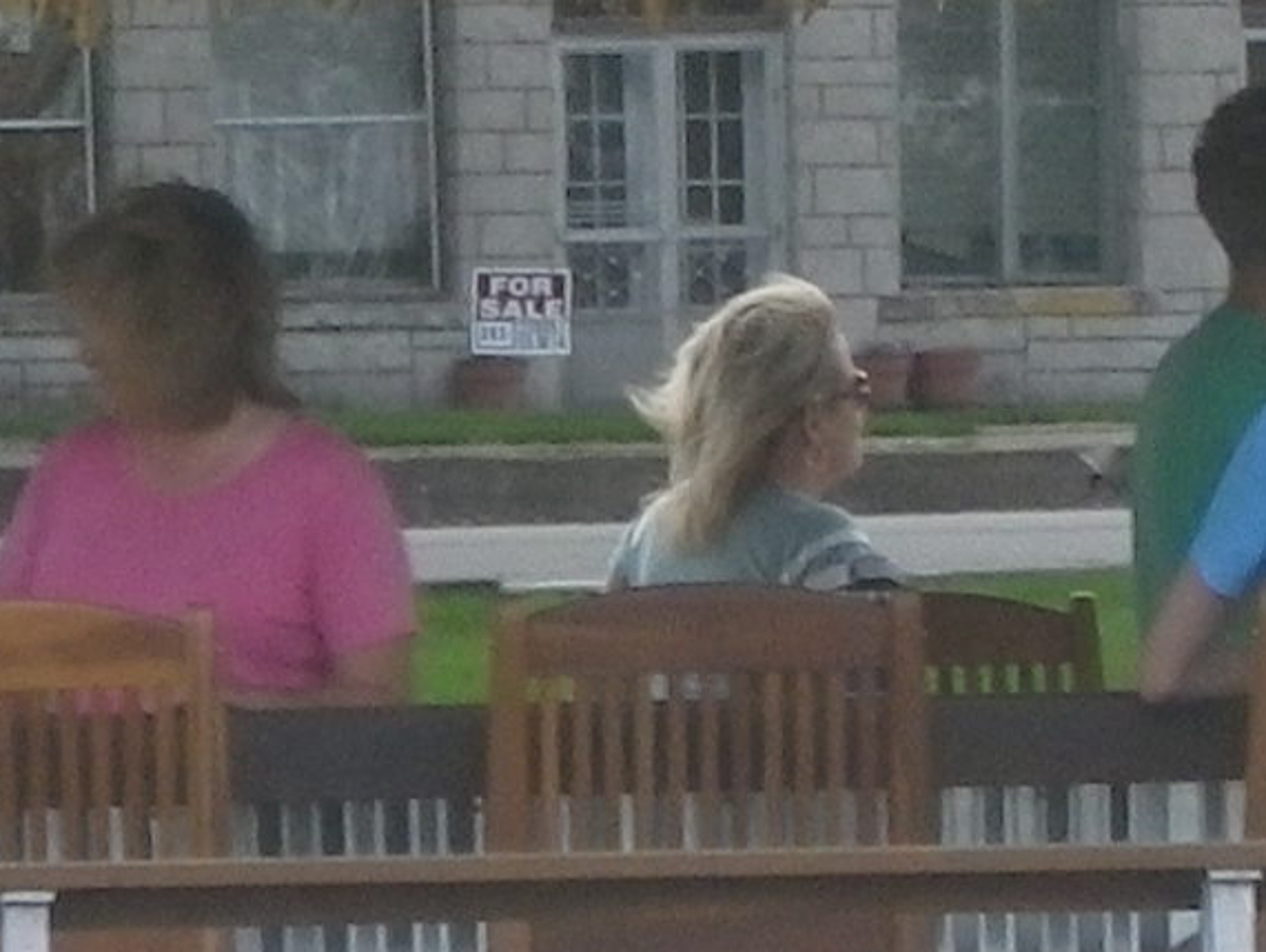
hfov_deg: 4.6
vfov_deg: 3.4
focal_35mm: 434
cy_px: 1216
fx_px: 15883
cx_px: 463
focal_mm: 11.1
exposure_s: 1/100
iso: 80
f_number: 4.6
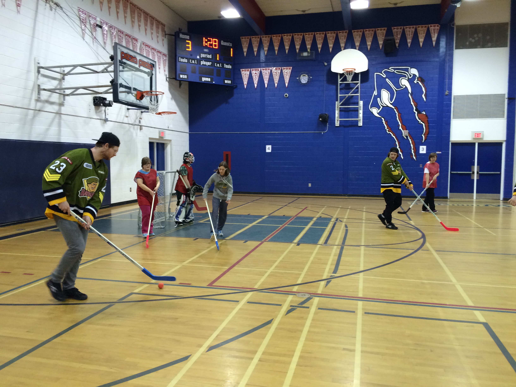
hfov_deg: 61.7
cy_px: 194
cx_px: 258
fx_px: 432
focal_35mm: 29
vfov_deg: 48.2
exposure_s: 1/30
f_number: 2.2
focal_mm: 4.15
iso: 125
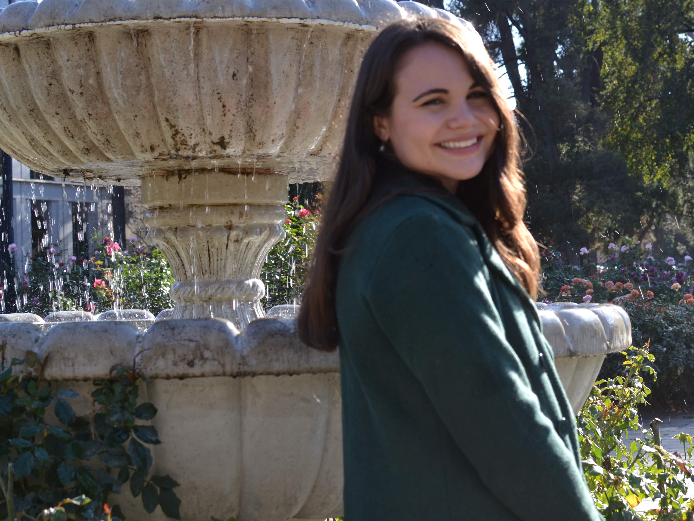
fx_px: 1295
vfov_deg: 22.7
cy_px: 244
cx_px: 437
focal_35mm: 65
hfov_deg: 29.9
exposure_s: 1/125
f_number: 5.6
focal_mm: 35
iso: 100
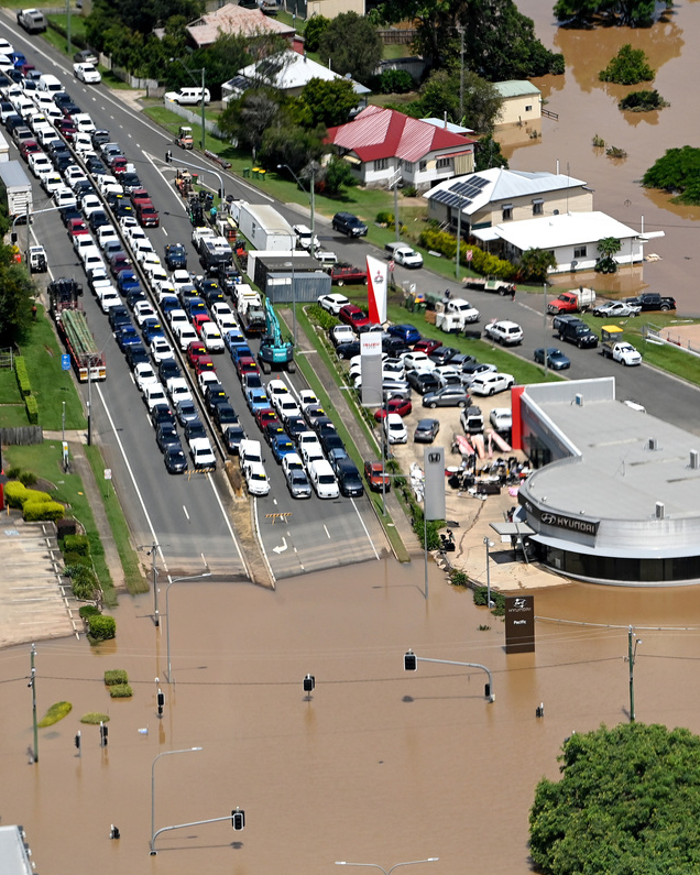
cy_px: 438
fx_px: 6604
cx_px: 278
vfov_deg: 7.6
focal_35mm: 255
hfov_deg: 6.1
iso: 1600
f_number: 8
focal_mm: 180
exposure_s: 1/6400
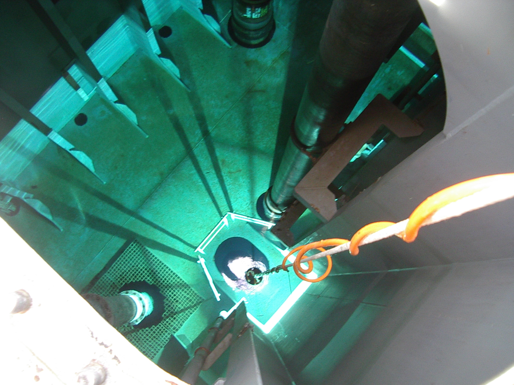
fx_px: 564
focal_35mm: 38
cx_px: 257
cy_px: 192
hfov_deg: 49.0
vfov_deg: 37.7
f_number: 2.6
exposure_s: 1/40
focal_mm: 5.8
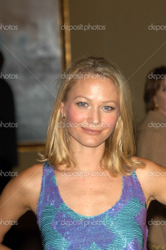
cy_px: 125
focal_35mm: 183
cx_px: 83
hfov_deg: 7.5
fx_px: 1268
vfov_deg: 11.2
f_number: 7.1
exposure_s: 1/180
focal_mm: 122
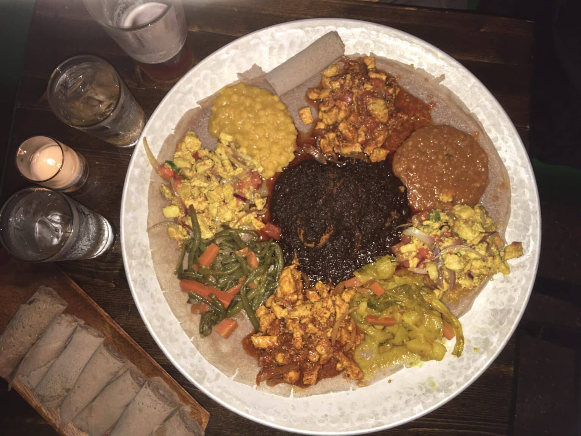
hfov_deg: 61.7
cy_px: 218
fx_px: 487
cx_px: 290
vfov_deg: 48.2
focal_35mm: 29
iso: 32
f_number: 2.2
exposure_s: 1/16
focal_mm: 4.15
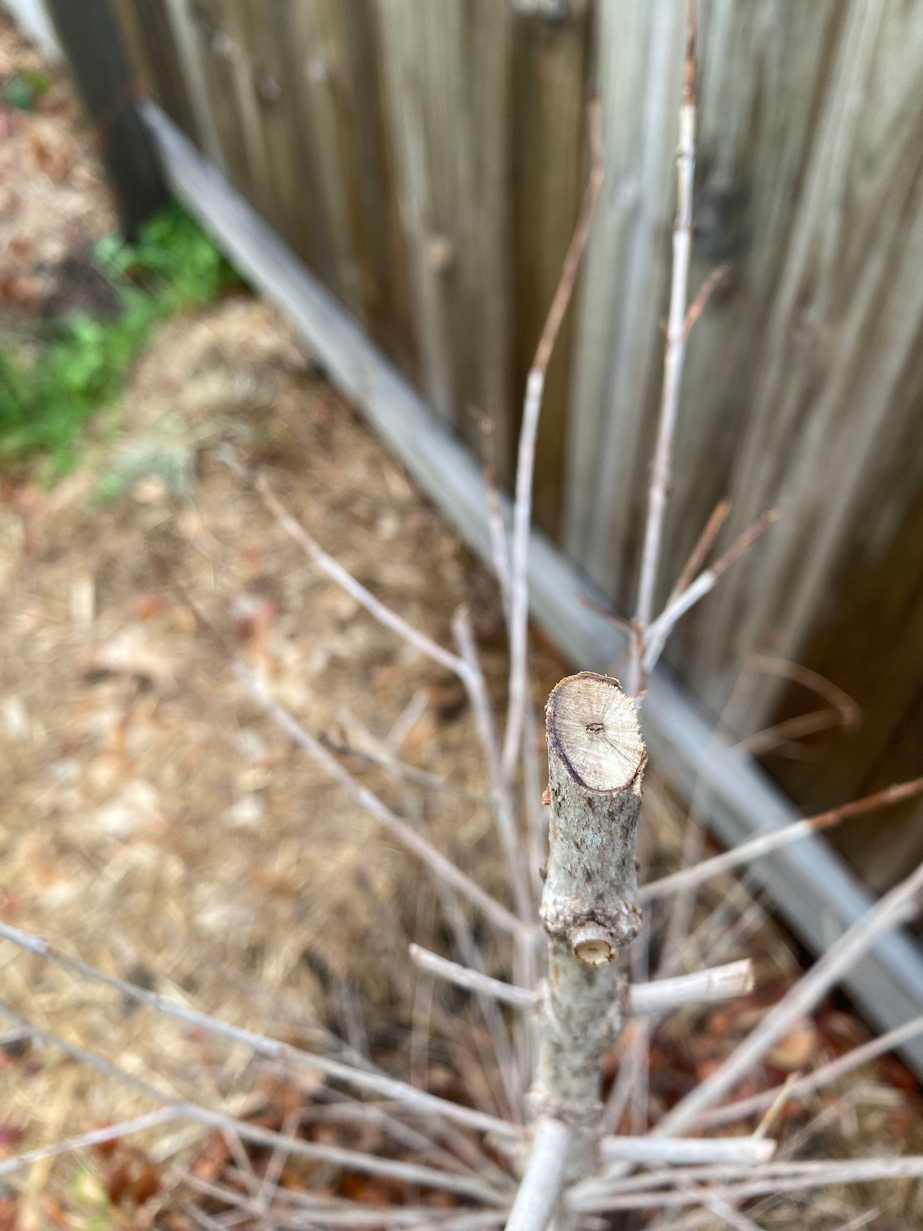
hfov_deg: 53.1
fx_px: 924
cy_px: 616
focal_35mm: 26
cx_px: 462
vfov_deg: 67.3
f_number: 1.8
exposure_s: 1/350
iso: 32
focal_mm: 4.25
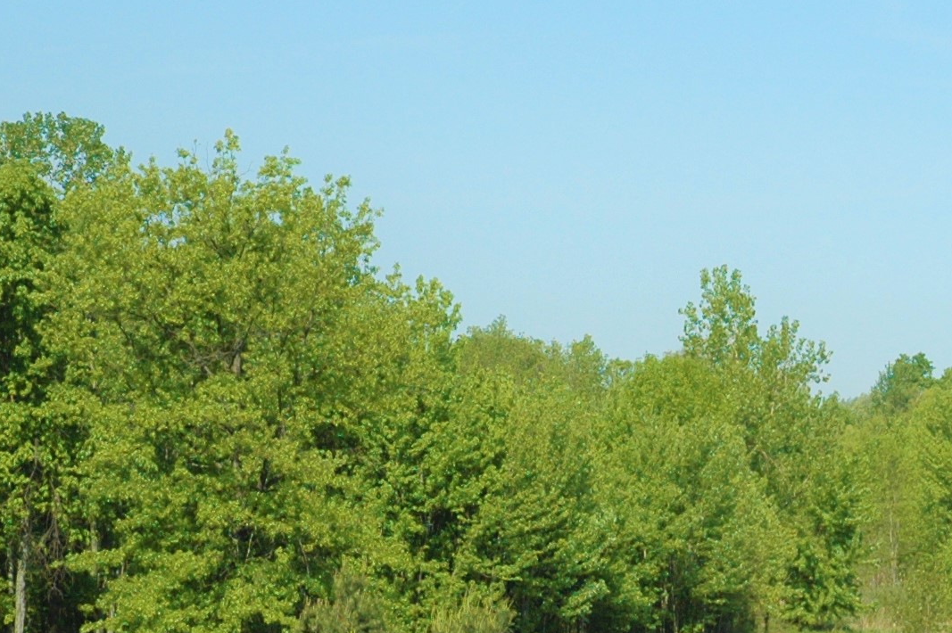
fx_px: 4915
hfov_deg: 10.8
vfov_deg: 7.3
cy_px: 656
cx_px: 1265
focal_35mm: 186
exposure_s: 1/320
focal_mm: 44
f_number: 9
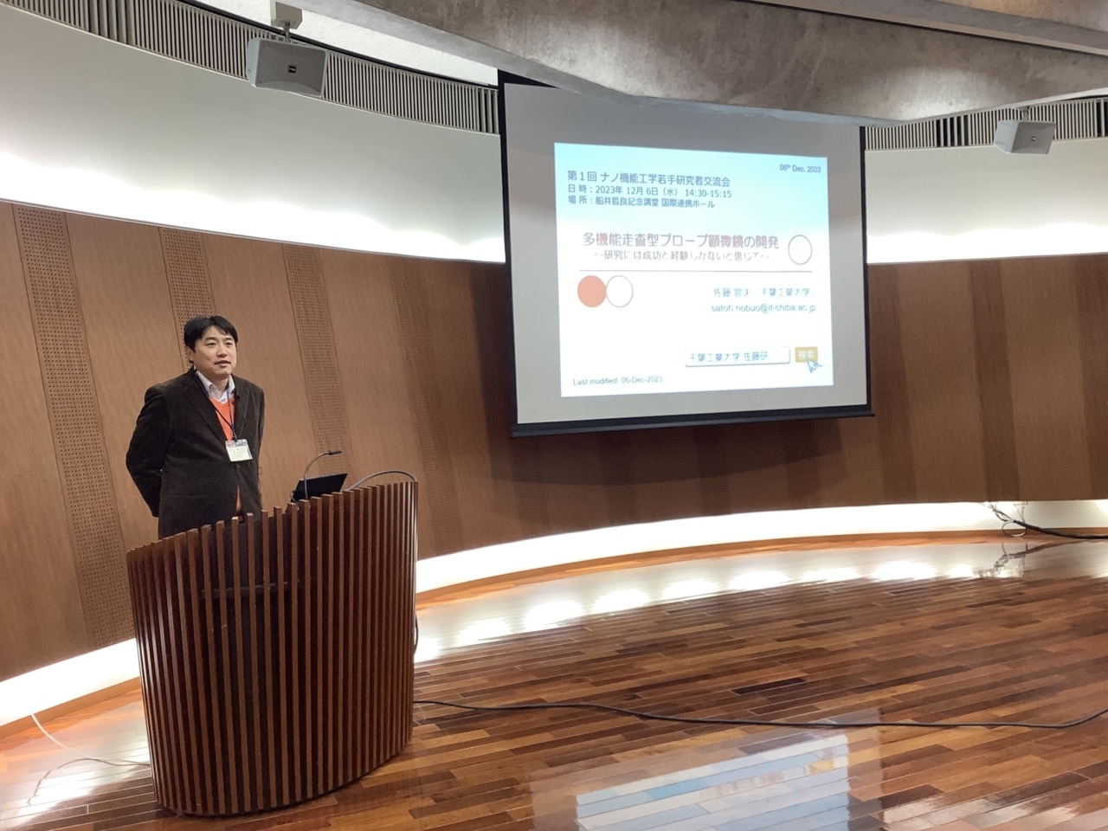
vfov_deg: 45.4
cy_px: 416
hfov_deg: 58.4
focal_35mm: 31
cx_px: 554
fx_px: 992
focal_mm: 3.3
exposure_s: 1/50
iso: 80
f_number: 2.4
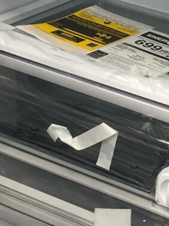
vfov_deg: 17.1
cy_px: 137
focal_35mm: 115
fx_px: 749
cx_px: 164
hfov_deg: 12.7
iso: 25
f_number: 1.8
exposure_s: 1/30
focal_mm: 3.99
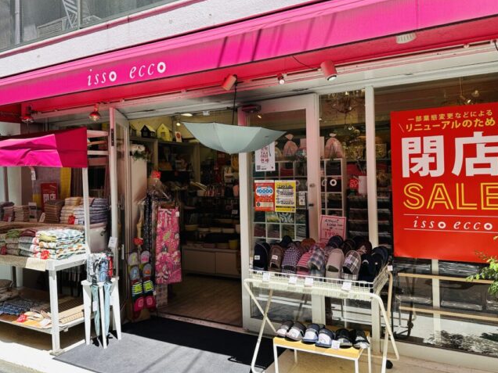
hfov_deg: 61.5
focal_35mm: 29
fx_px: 417
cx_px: 225
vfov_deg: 48.2
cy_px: 174
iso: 80
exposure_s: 1/1453
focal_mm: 6.86
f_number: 1.78
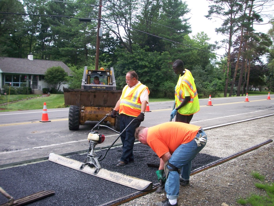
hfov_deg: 49.0
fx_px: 301
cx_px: 137
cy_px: 103
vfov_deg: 37.8
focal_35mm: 38
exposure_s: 1/80
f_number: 3.9
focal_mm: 6.3
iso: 64
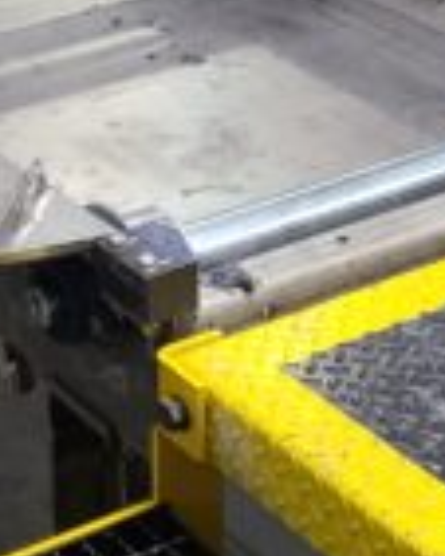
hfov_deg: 13.2
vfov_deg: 16.3
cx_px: -4
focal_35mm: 115
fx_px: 1891
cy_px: -32
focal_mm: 5.4
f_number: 1.8
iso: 400
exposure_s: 1/40
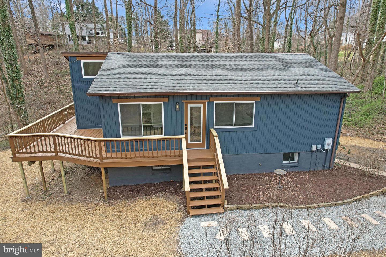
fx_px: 236
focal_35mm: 22
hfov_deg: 78.6
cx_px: 193
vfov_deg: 57.2
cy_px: 128
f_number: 2.8
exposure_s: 1/240
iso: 100
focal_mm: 8.38
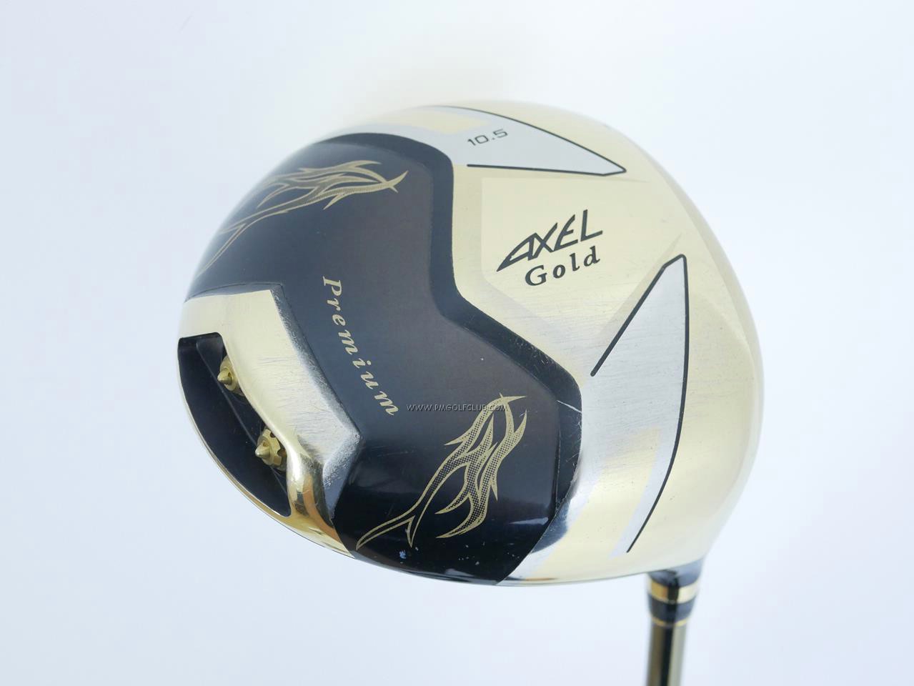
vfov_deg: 29.1
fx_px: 1321
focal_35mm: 50
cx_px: 457
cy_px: 343
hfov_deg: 38.2
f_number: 4.5
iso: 1600
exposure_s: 1/50
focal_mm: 25
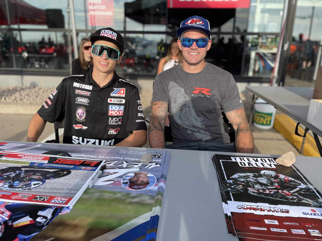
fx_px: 242
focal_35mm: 26
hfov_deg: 67.3
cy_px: 120
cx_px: 161
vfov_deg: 53.1
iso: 50
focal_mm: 4.2
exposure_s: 1/1553
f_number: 1.6
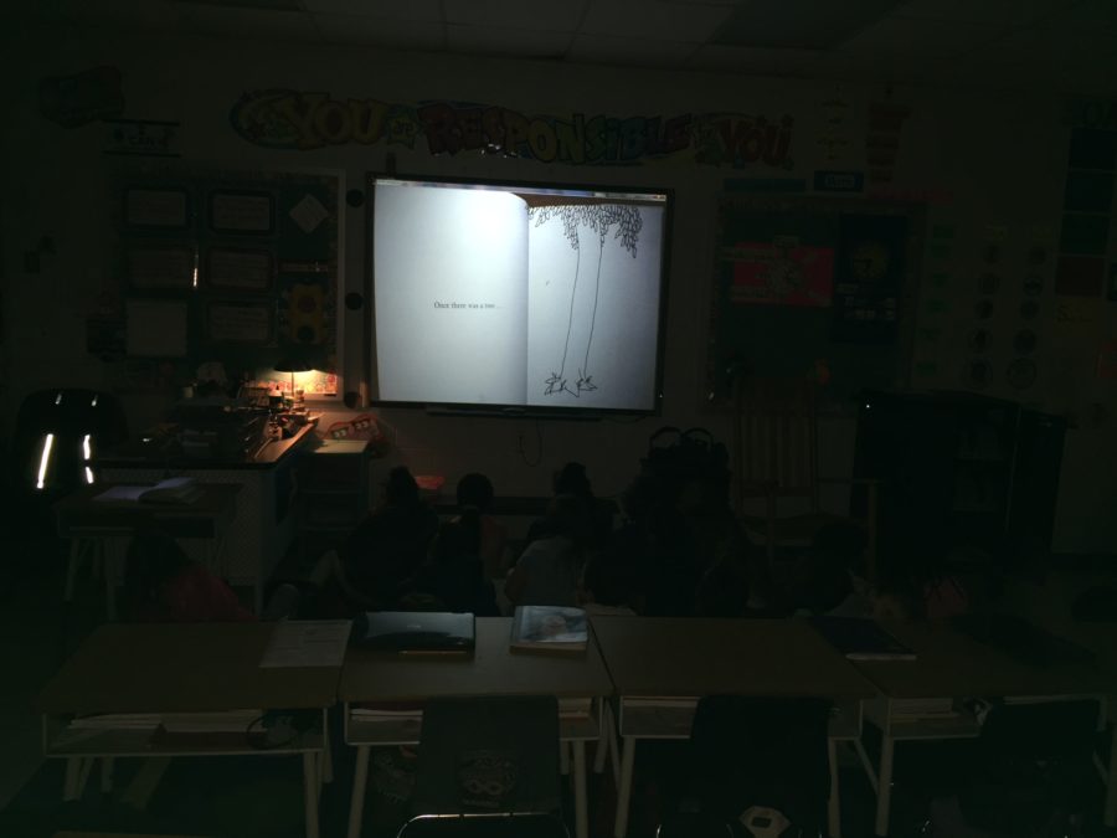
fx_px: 936
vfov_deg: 48.2
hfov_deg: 61.7
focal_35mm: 29
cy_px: 419
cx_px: 558
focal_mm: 4.15
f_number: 2.2
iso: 40
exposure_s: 1/17
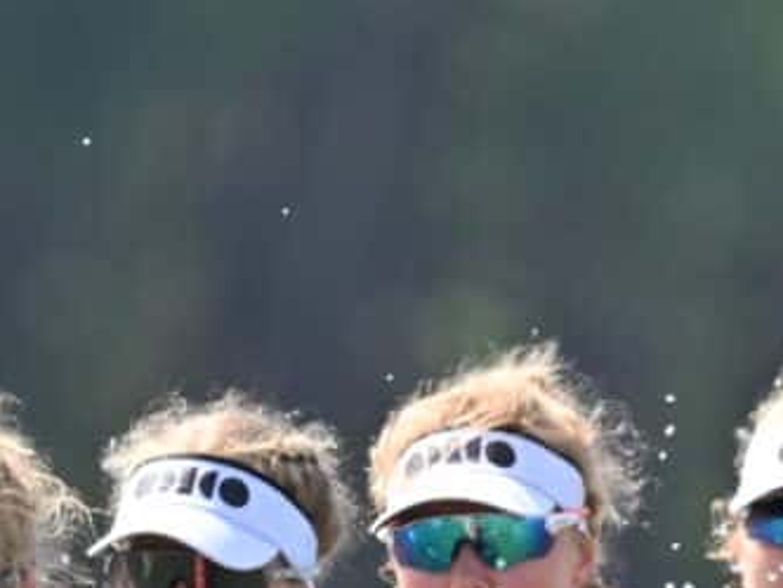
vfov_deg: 0.3
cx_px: 450
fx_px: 112532
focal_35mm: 4975
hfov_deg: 0.4
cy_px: 738
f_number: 9
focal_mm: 840
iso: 640
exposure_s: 1/1250
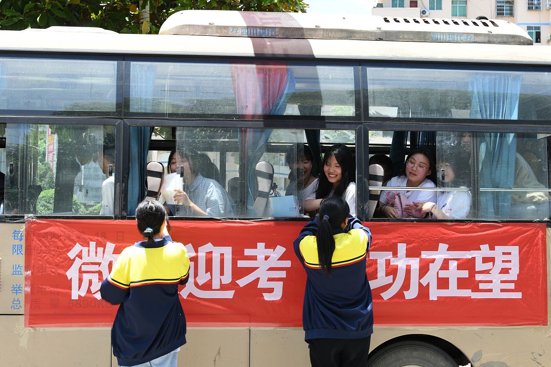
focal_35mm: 70
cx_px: 276
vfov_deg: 19.5
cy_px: 184
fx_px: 1071
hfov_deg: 28.8
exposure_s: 1/80
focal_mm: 70
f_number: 9
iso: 200
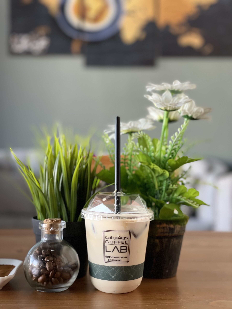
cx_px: 116
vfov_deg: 36.8
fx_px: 465
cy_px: 154
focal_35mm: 52
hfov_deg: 28.0
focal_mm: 6
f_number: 2
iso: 250
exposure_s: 1/103
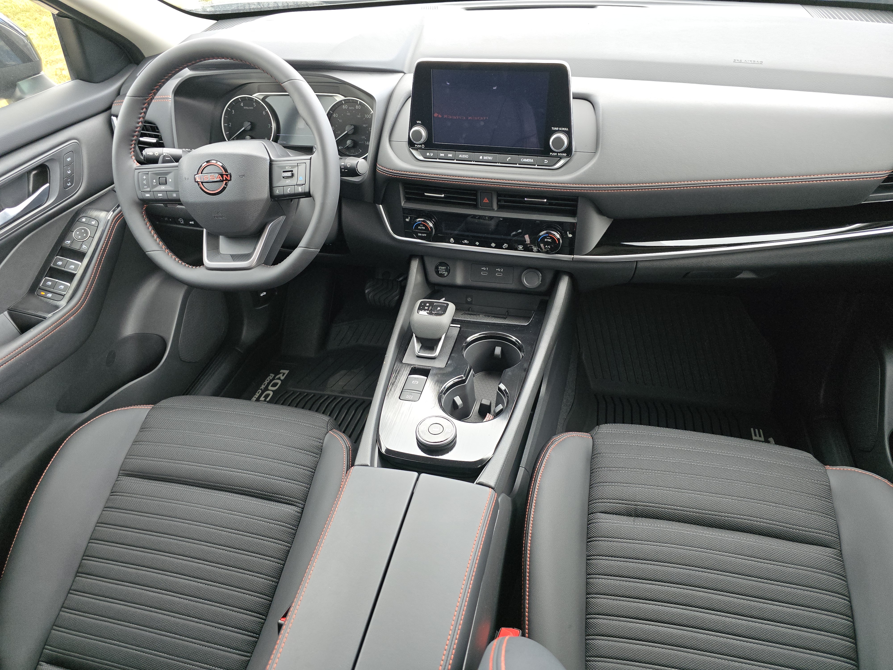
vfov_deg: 58.9
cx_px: 446
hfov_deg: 73.9
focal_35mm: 23
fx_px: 593
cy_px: 335
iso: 200
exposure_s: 1/180
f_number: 1.7
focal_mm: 6.3
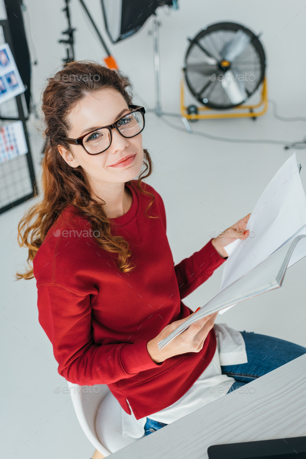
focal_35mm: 35
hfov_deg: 37.9
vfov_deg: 54.4
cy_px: 230
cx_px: 153
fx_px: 446
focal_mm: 35
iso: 160
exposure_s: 1/200
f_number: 3.5
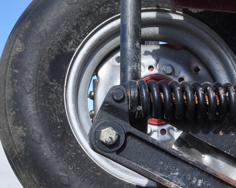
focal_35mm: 88
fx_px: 615
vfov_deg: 17.0
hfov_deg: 20.6
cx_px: 265
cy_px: 192
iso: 200
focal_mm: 20
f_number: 9
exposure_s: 1/320
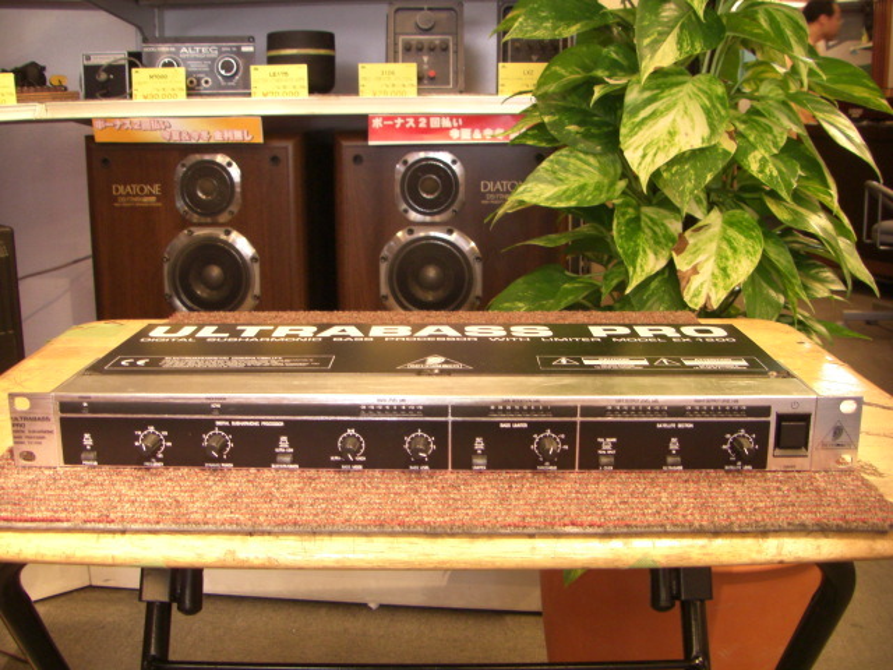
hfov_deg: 49.0
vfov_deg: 37.7
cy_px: 335
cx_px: 446
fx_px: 980
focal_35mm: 38
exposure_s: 1/8
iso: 200
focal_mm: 6.3
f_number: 3.4
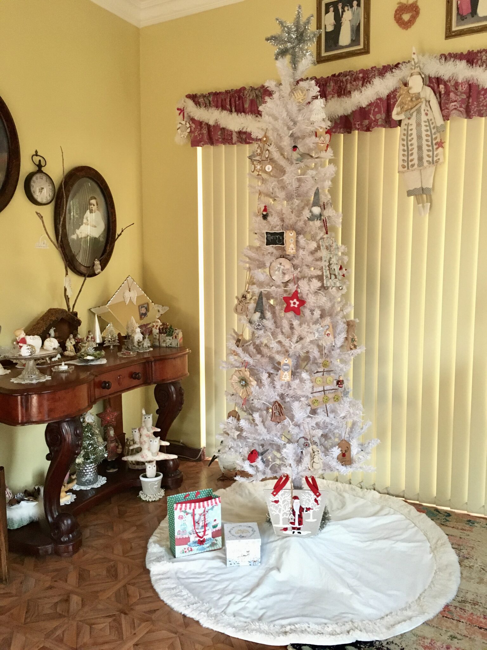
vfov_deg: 61.7
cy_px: 325
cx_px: 244
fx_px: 544
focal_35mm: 29
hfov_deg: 48.2
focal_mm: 4.15
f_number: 2.2
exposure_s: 1/25
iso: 200
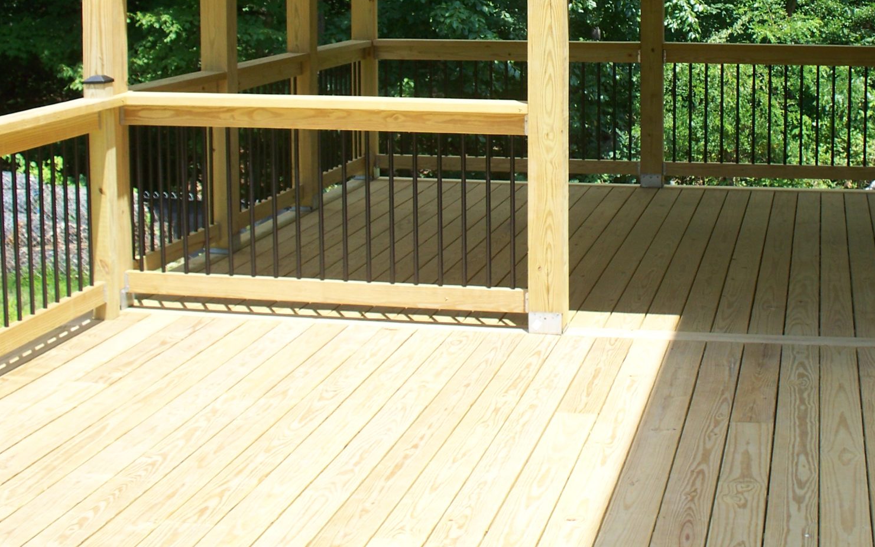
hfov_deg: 30.9
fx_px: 1574
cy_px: 27
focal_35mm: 66
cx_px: 576
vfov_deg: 19.3
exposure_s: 1/320
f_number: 2.8
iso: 64
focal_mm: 7.54
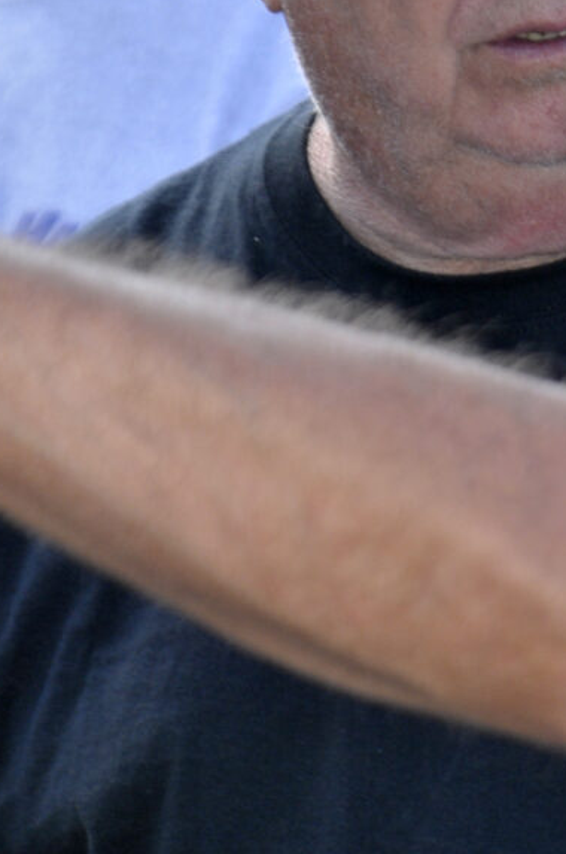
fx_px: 12378
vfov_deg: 3.9
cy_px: -4
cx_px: 441
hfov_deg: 2.6
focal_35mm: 523
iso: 400
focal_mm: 130
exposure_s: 1/250
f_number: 5.6
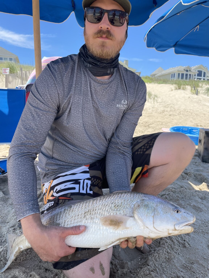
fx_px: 209
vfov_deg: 67.3
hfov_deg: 53.1
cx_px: 104
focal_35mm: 26
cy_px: 139
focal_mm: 4.2
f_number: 1.6
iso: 32
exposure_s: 1/1366
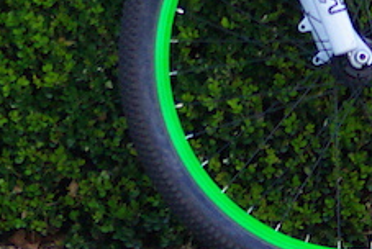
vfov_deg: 2.6
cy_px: -80
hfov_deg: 3.9
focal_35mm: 529
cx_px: -33
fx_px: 5473
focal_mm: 100
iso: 800
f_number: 4.5
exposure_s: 1/500
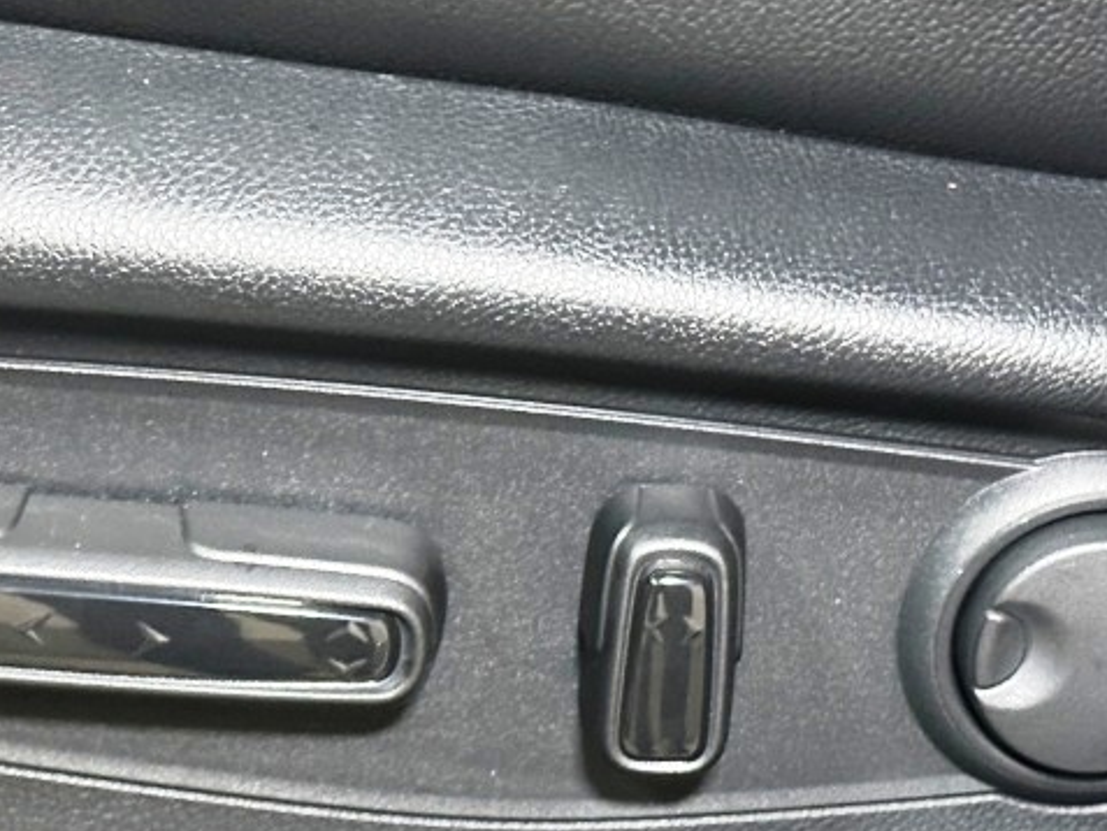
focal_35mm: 103
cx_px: 610
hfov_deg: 19.1
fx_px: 3295
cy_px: 638
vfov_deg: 14.3
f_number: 1.78
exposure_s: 1/30
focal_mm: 6.86
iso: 640
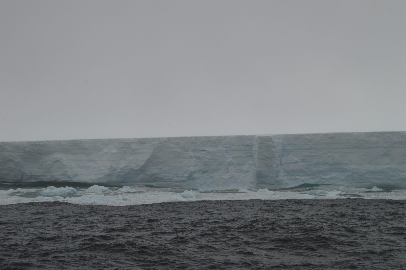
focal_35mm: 60
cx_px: 203
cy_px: 135
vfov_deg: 22.6
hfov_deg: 33.4
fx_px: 676
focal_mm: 40
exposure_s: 1/400
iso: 400
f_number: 11
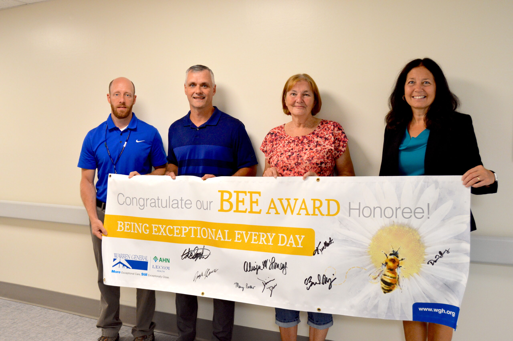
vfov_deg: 39.9
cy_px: 170
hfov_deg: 57.3
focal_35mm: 33
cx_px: 256
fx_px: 470
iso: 400
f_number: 4
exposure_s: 1/60
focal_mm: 22
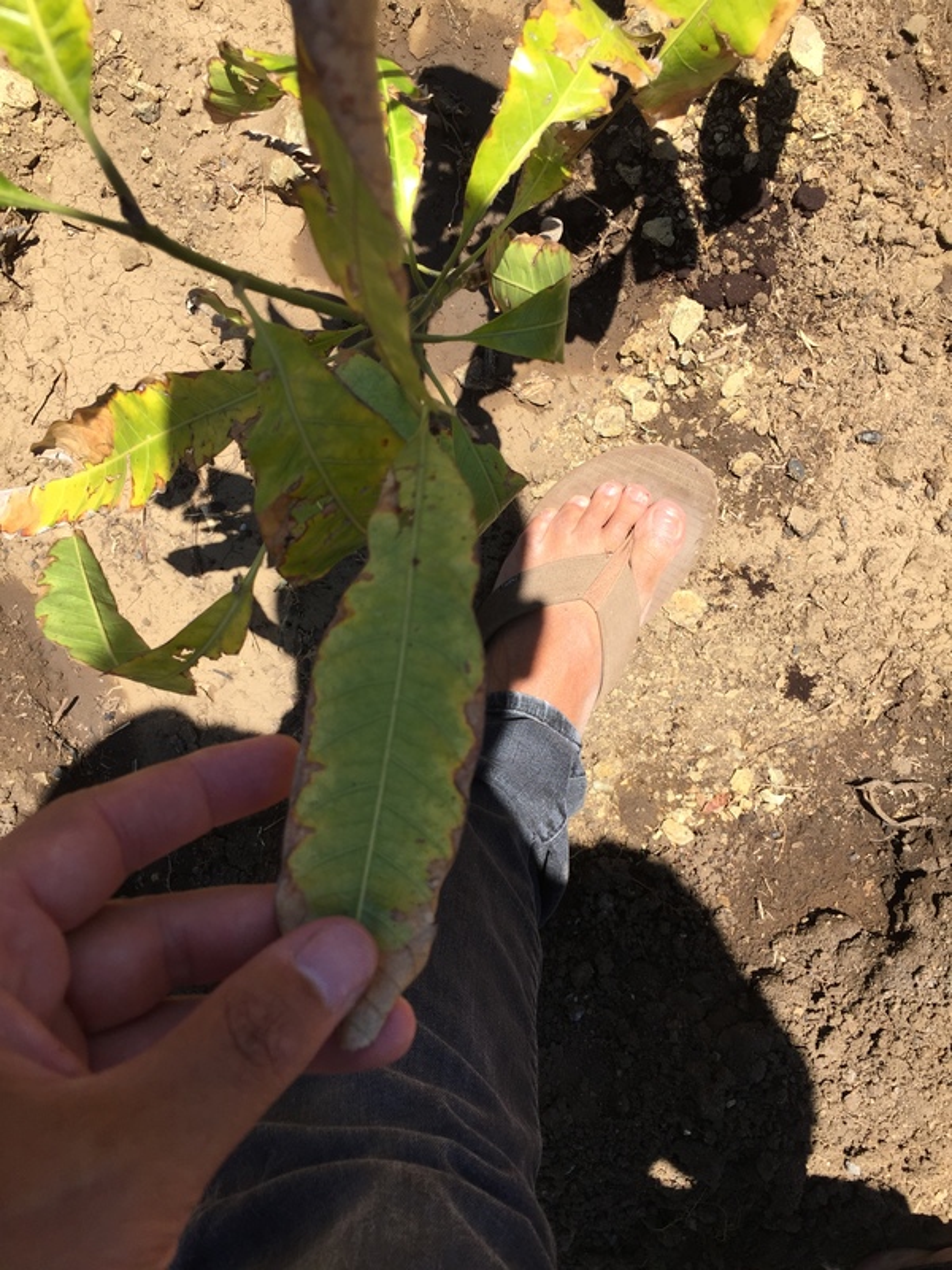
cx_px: 476
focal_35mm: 29
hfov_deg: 48.2
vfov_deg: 61.7
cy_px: 635
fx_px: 1063
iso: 32
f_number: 2.2
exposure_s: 1/1130
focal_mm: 4.15
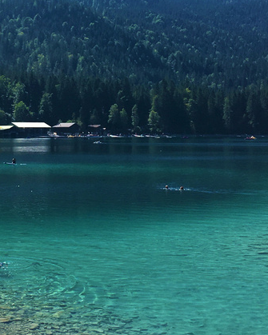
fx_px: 724
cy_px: 108
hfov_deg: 20.7
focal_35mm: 73
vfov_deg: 25.9
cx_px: 54
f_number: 2.2
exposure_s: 1/1709
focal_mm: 4.15
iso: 25
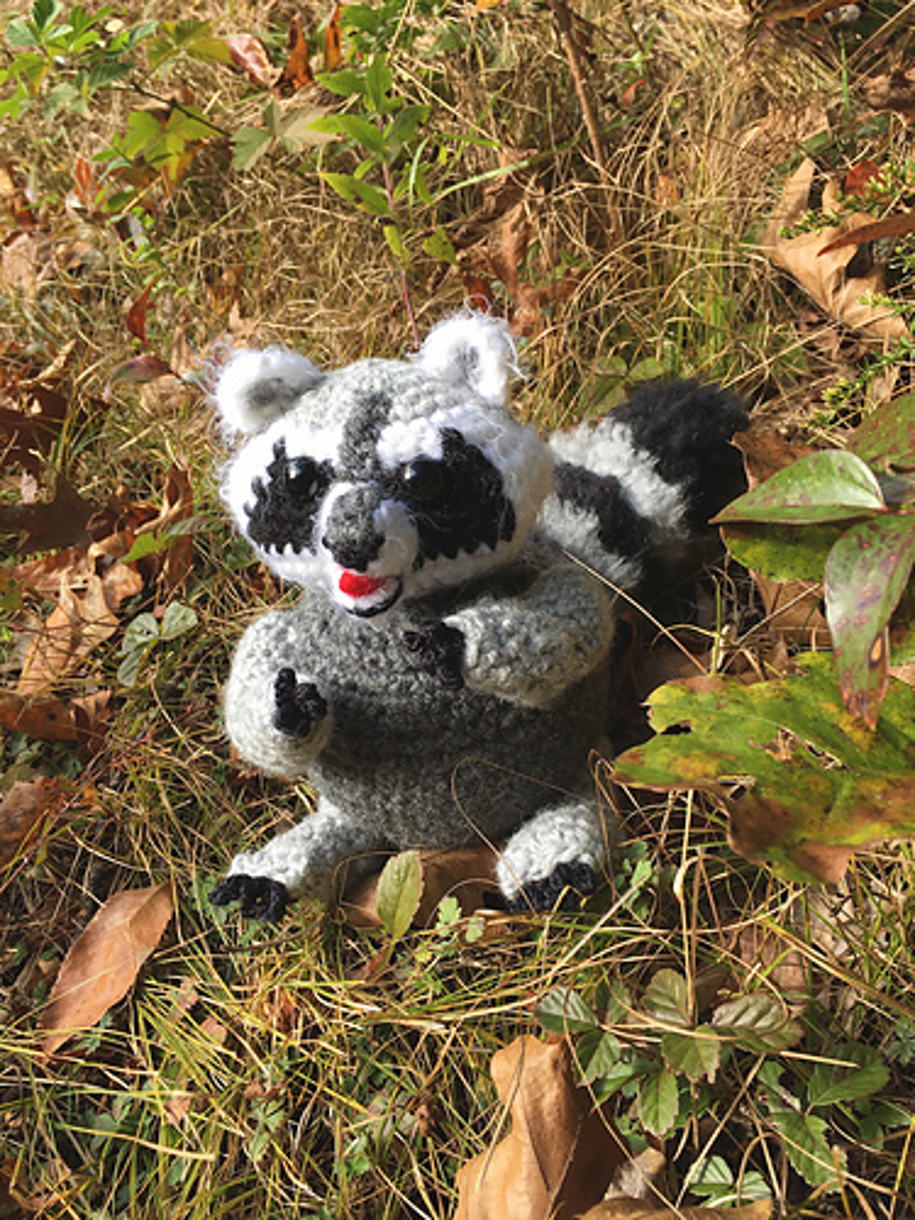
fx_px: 1022
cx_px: 458
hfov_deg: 48.2
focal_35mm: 29
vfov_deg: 61.7
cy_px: 610
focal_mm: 4.15
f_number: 2.2
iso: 25
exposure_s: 1/283
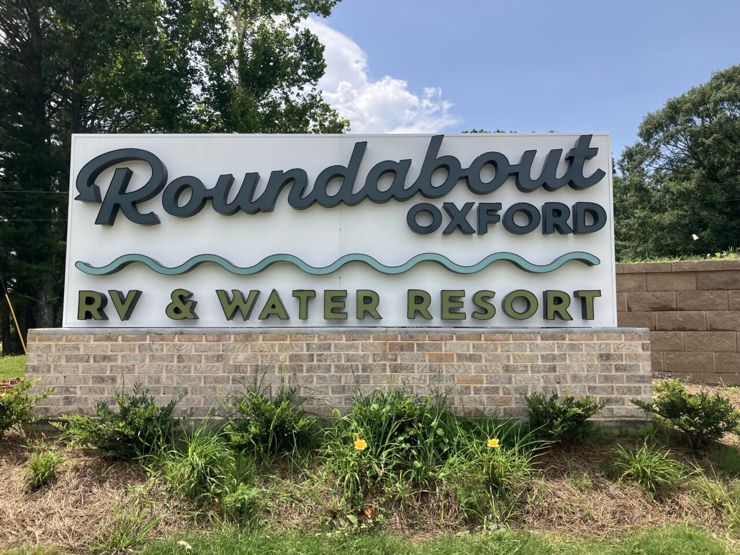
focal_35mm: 28
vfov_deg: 49.7
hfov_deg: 63.4
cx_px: 370
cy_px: 278
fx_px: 599
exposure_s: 1/2024
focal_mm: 3.99
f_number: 1.8
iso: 32
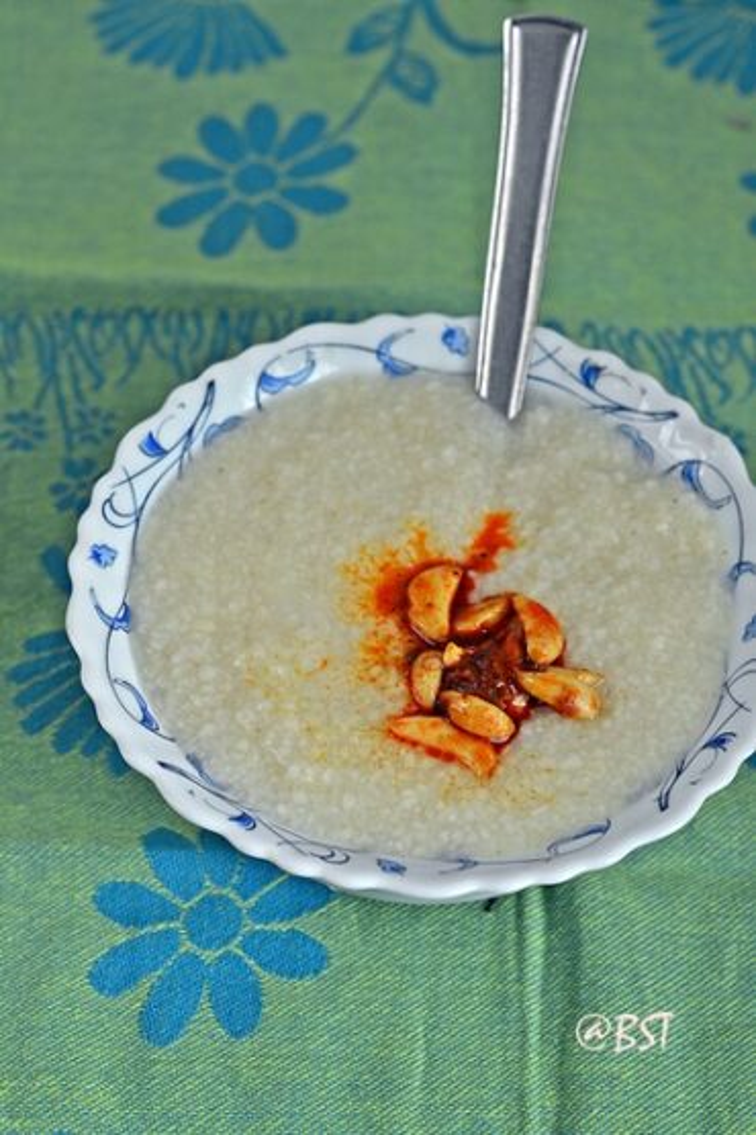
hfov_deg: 18.2
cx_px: 378
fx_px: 2362
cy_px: 568
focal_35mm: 75
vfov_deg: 27.0
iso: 400
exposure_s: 1/100
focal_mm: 50
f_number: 5
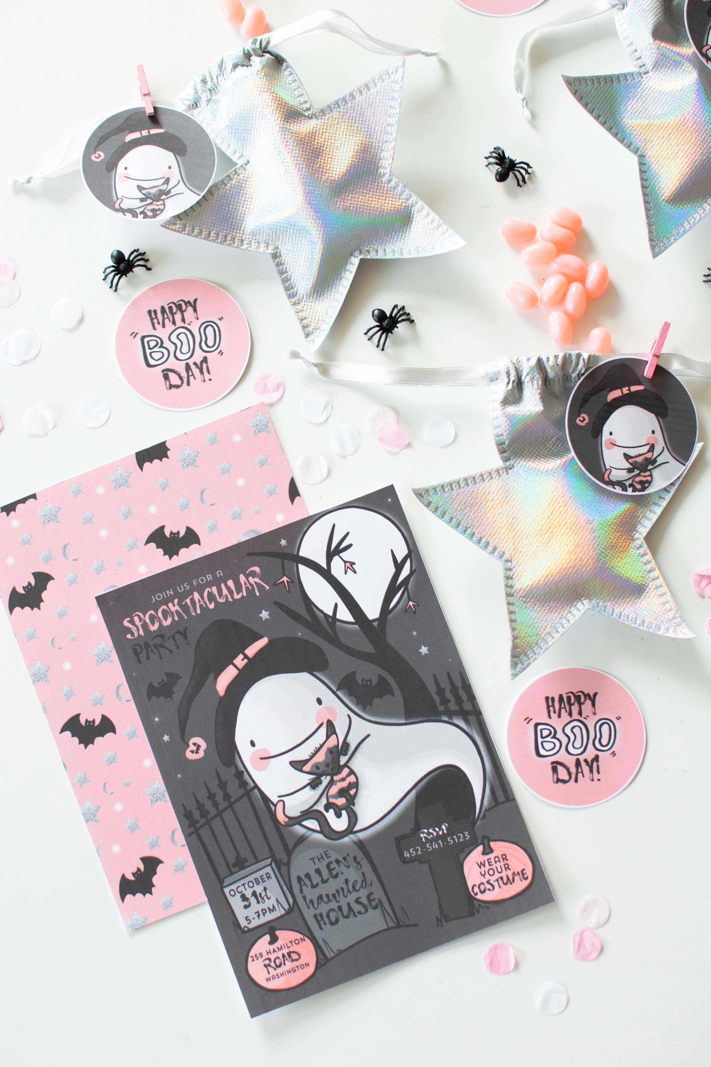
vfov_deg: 37.9
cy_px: 534
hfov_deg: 25.8
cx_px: 356
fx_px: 1555
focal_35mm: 52
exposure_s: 1/125
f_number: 3.5
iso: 200
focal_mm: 35
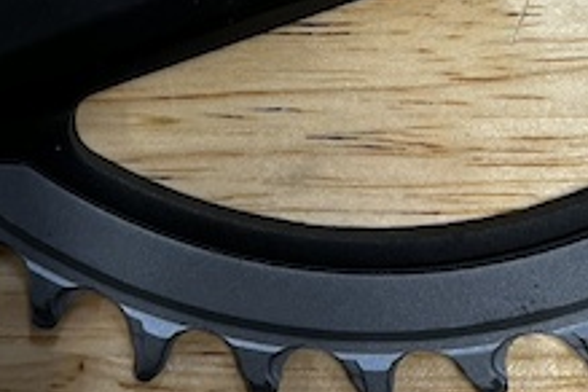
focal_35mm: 99
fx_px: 1617
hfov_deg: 20.5
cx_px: 408
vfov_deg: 12.6
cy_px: -322
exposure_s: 1/120
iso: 125
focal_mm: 5.1
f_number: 1.6
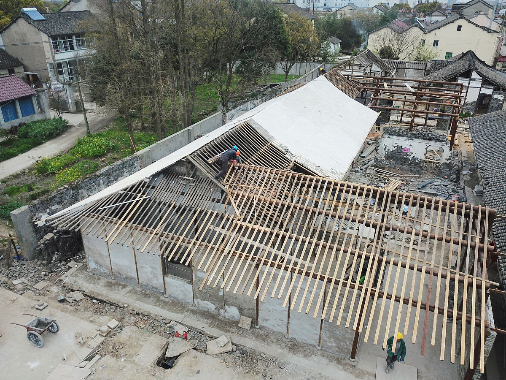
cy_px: 190
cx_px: 253
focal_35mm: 26
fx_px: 380
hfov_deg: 67.3
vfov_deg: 53.1
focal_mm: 4.73
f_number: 2.2
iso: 100
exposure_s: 1/200
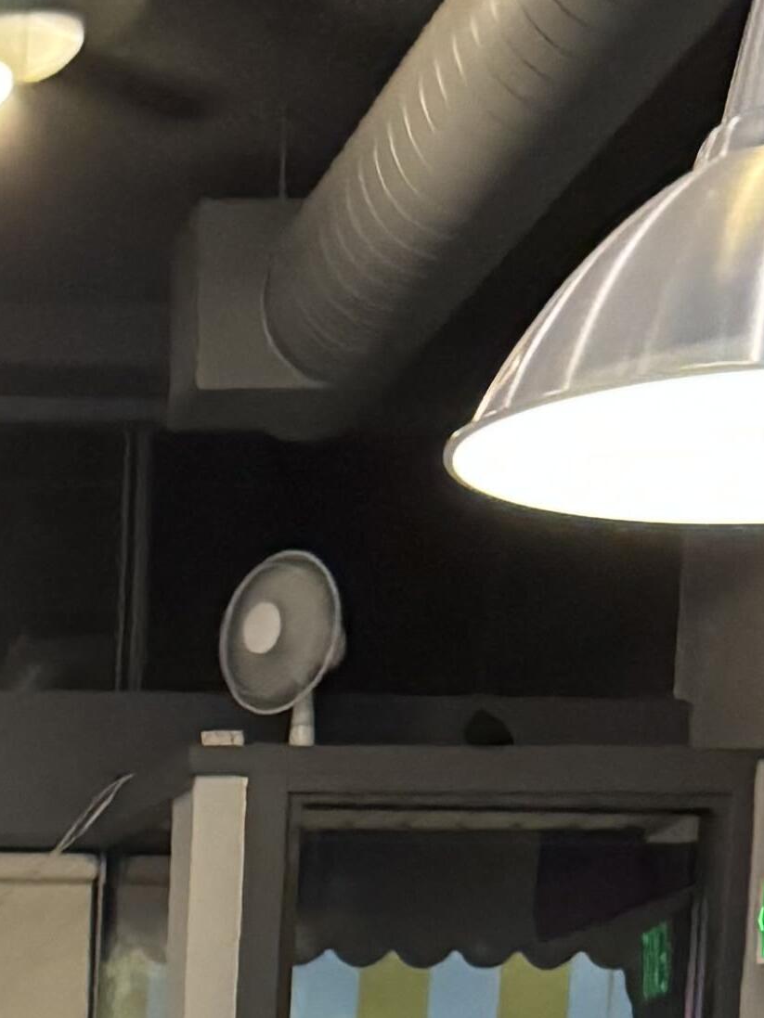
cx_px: -451
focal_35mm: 125
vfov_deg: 13.3
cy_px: 2128
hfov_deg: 11.3
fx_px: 3678
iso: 1000
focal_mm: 6.76
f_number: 1.78
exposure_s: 1/30
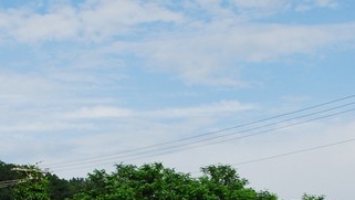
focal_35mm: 100
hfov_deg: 21.3
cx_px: 208
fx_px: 942
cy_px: 256
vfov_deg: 11.8
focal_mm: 24
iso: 100
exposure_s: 1/250
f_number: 7.1
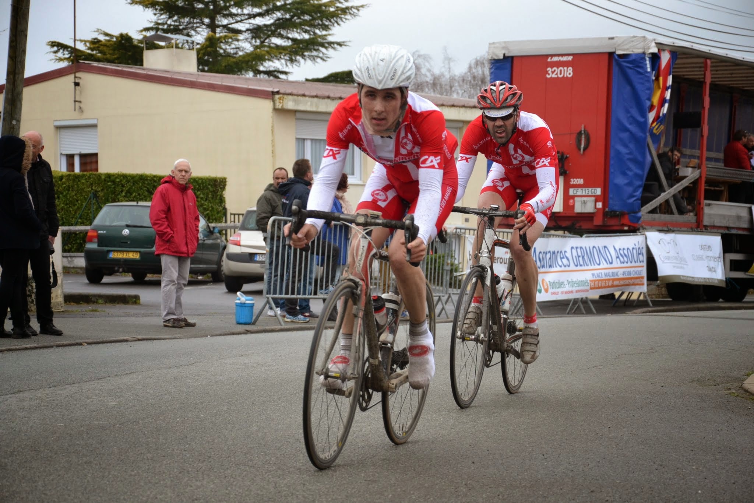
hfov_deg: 19.5
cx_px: 377
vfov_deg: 13.0
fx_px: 2199
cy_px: 252
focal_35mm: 105
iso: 1000
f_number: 5.3
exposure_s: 1/500
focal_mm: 70
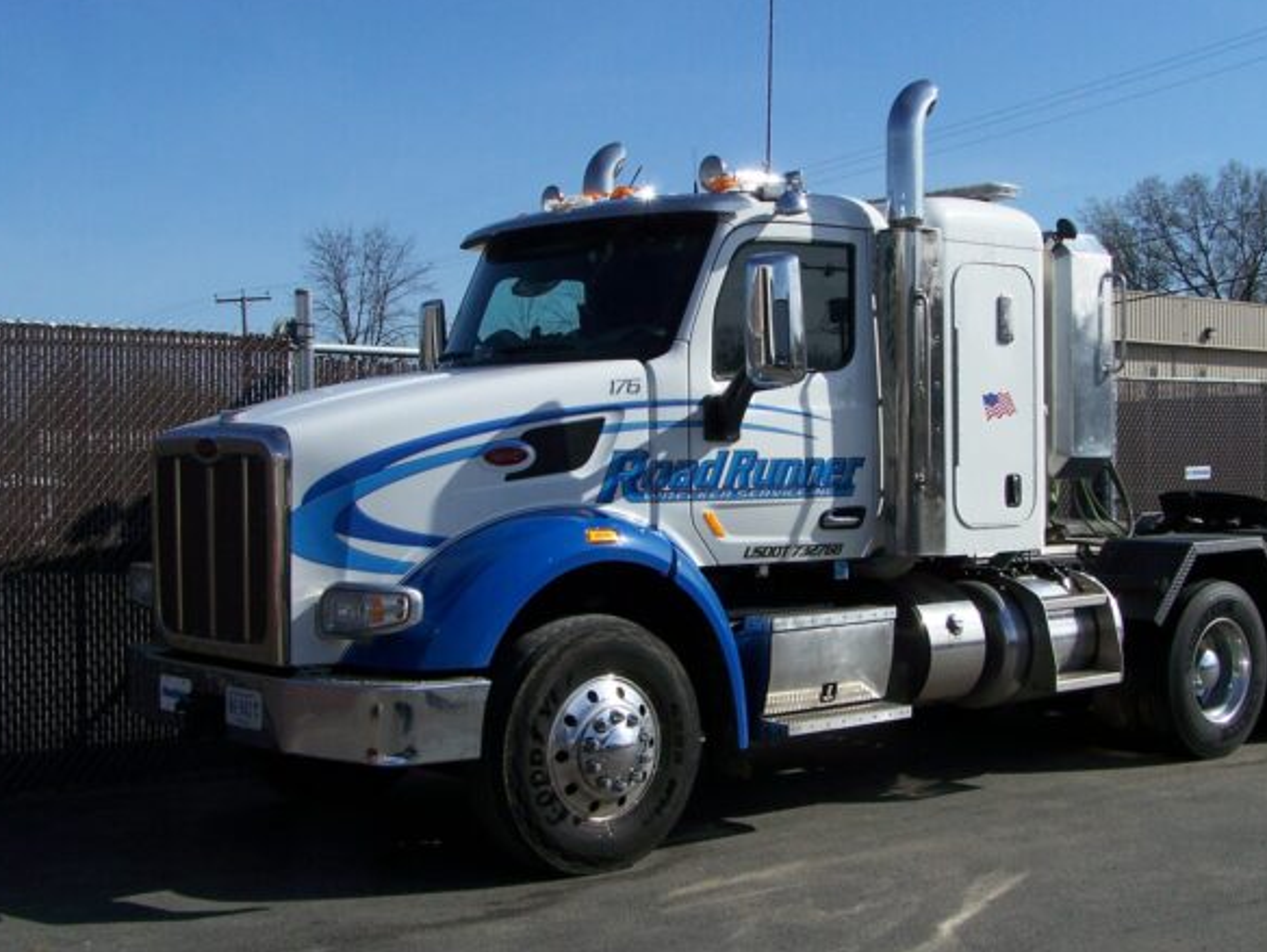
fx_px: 1832
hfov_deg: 38.1
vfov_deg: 29.1
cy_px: 506
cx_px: 738
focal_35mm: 50
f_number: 5.6
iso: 80
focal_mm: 6.3
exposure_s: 1/640
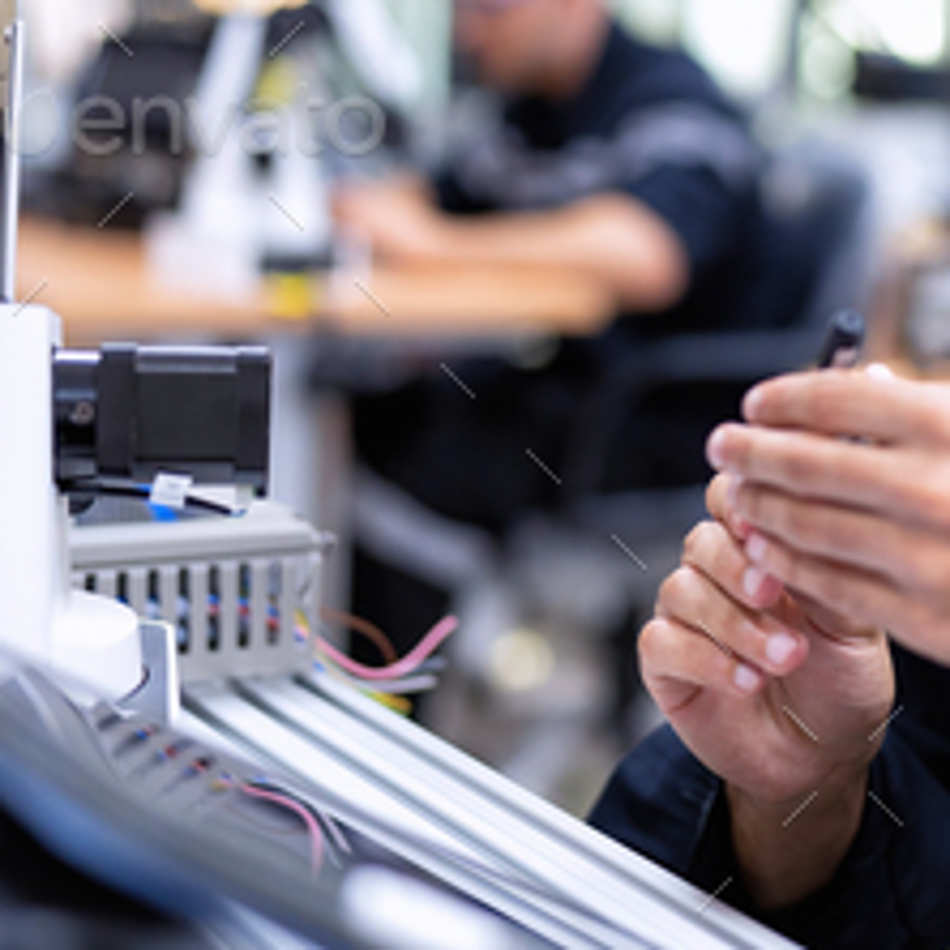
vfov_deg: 21.8
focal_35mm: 79
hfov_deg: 21.5
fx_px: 2453
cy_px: 323
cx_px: 822
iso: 1000
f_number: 1.4
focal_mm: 35
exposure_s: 1/640
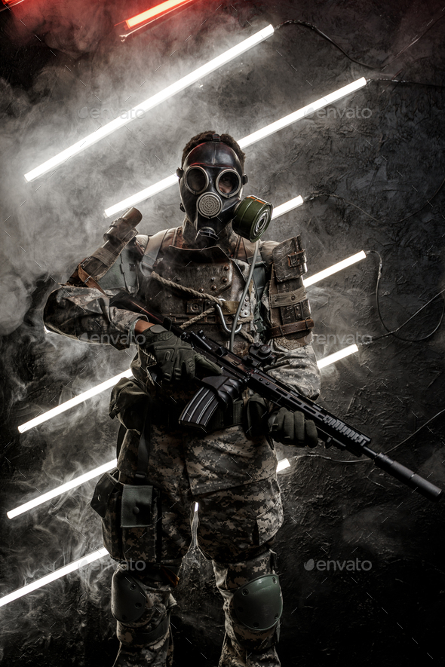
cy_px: 334
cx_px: 222
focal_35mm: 44
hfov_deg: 30.5
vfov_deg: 44.5
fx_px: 816
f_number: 2.8
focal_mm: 44
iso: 320
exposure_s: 1/160
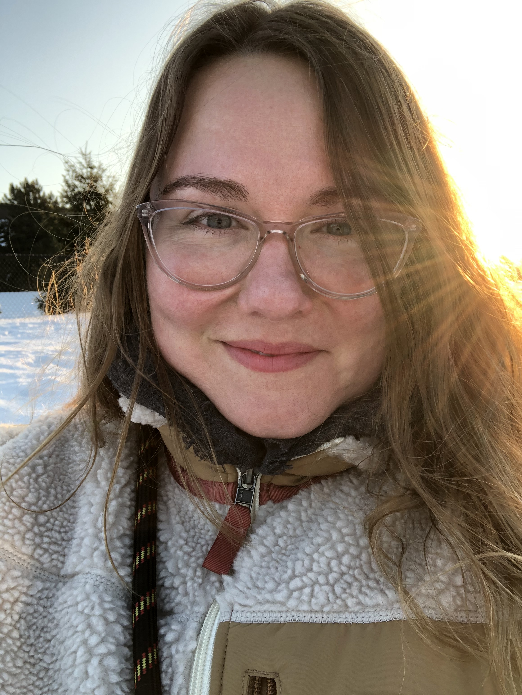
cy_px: 348
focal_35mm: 32
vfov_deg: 56.8
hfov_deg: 44.2
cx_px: 261
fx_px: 643
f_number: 2.2
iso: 32
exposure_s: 1/120
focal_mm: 2.87
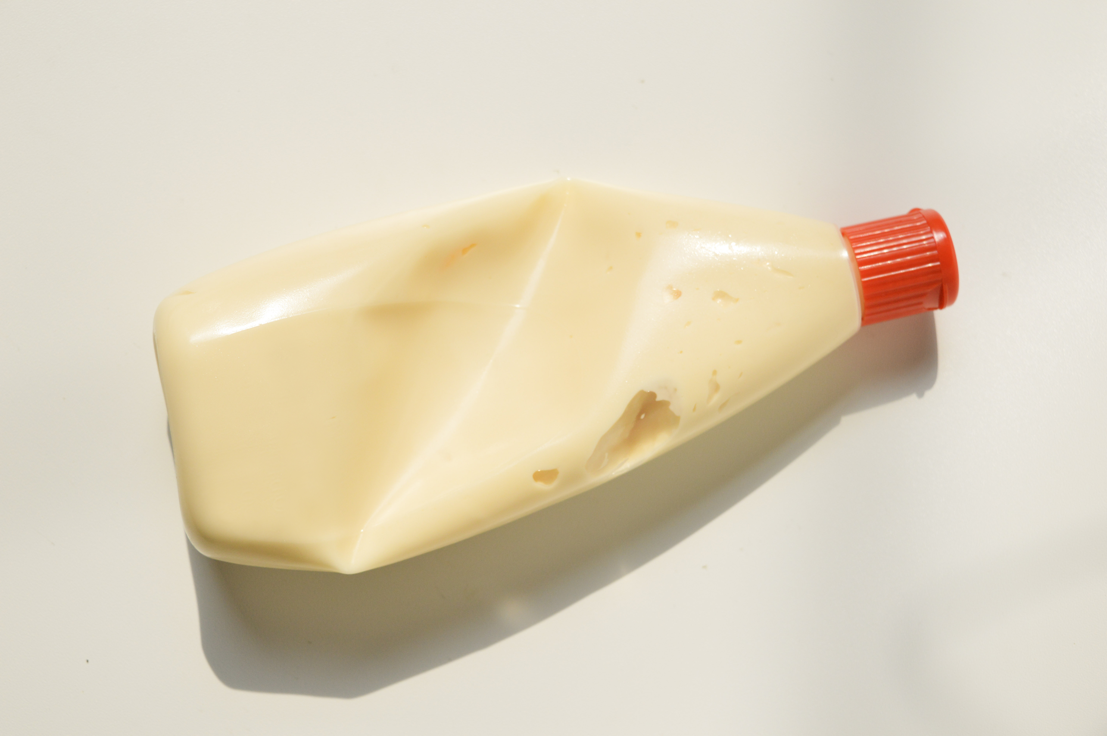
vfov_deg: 23.7
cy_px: 368
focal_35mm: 57
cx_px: 554
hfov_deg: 35.1
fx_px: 1751
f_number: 6.3
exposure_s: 1/1000
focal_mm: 38
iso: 400
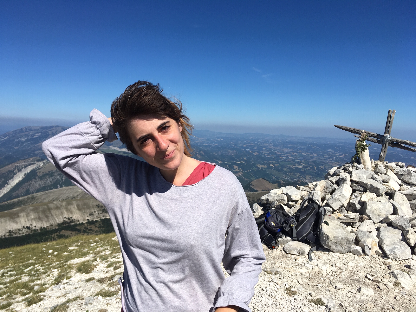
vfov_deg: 48.2
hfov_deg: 61.7
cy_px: 156
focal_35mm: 29
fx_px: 349
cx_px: 208
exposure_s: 1/3205
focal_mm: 4.15
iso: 25
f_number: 2.2
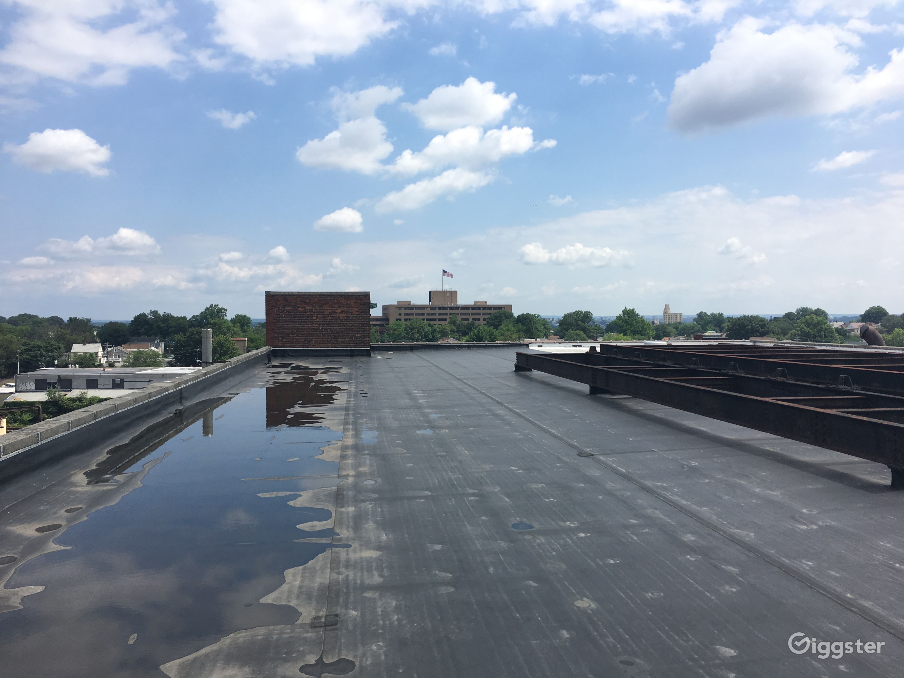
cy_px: 339
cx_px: 452
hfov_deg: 61.7
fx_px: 757
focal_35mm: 29
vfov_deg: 48.2
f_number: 2.2
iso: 25
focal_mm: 4.15
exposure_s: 1/2262
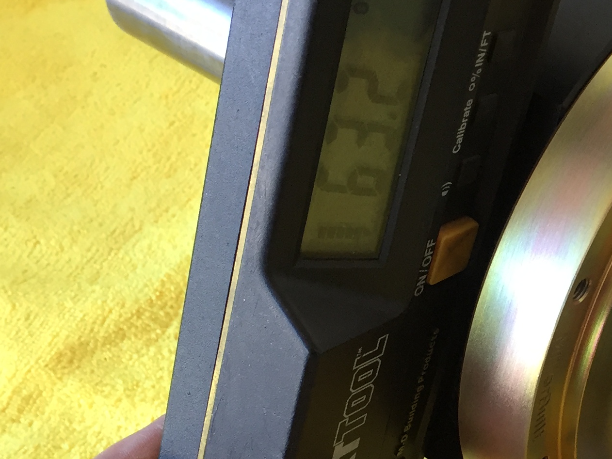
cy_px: 293
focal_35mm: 75
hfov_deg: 24.5
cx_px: 647
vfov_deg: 19.6
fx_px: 1326
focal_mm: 4.15
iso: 32
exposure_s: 1/30
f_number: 2.2
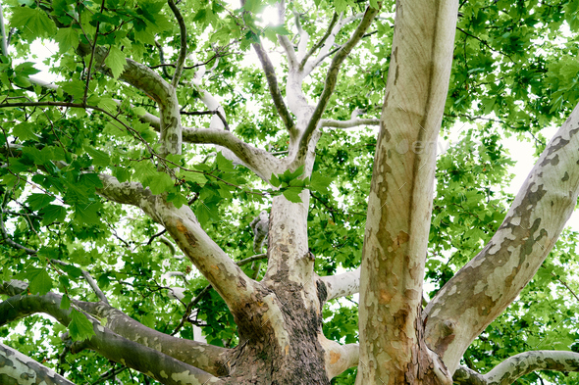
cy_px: 192
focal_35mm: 35
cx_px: 290
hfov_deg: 54.4
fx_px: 563
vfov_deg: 37.8
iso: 100
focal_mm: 35
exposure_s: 1/160
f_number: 3.2
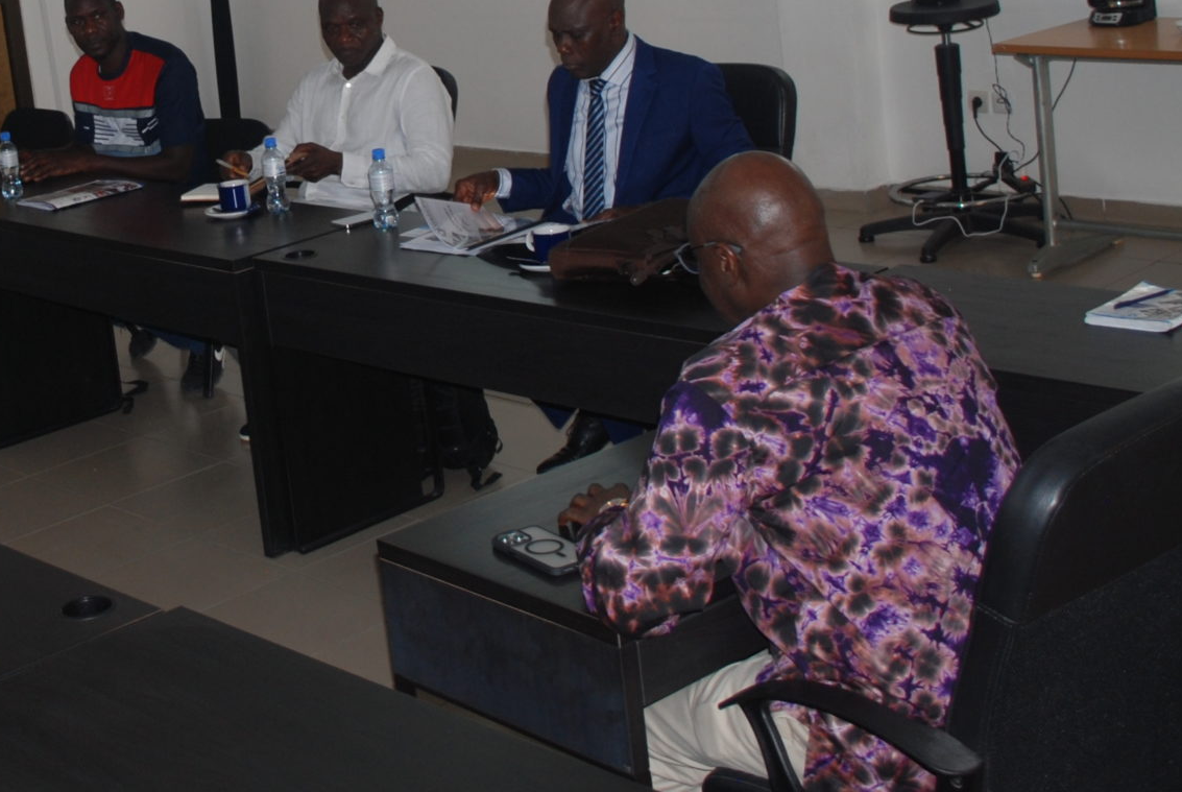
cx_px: 136
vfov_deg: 21.7
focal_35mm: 61
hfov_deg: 31.4
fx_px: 2006
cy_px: 33
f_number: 3.5
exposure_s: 1/60
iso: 200
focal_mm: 18
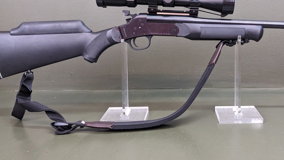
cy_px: 57
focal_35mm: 44
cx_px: 186
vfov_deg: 27.0
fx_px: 331
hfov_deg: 45.8
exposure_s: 1/30
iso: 160
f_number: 1.73
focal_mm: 4.38
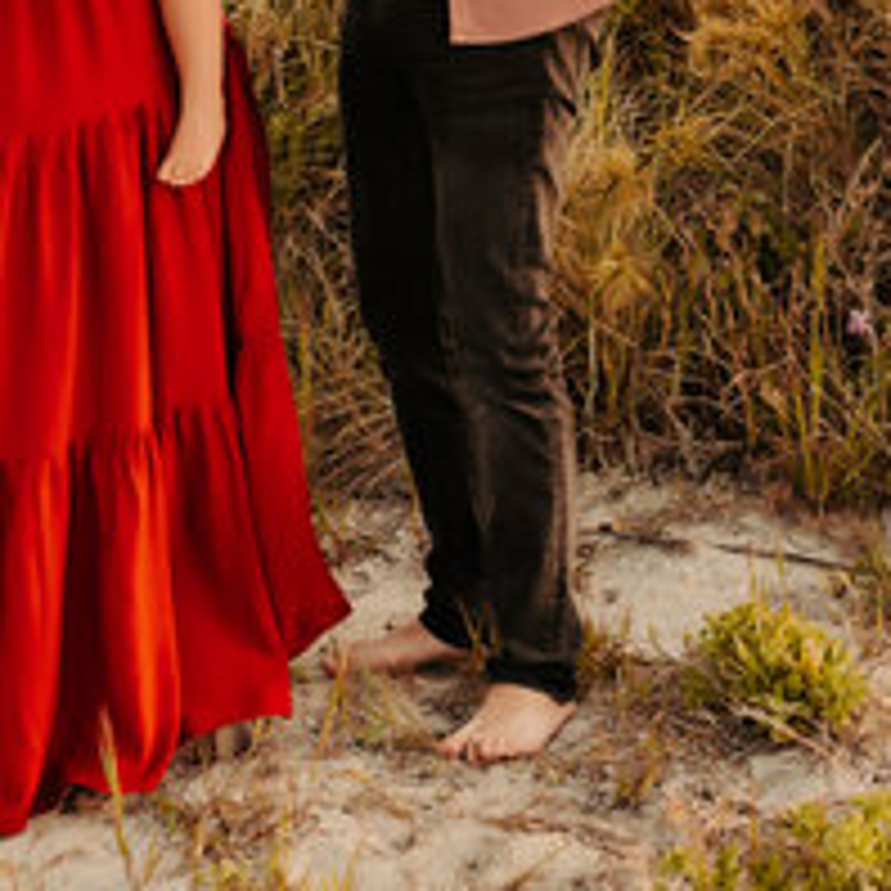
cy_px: -135
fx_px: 2621
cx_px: 324
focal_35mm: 90
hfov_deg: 19.3
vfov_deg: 18.4
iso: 200
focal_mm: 35
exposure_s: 1/400
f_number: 3.2
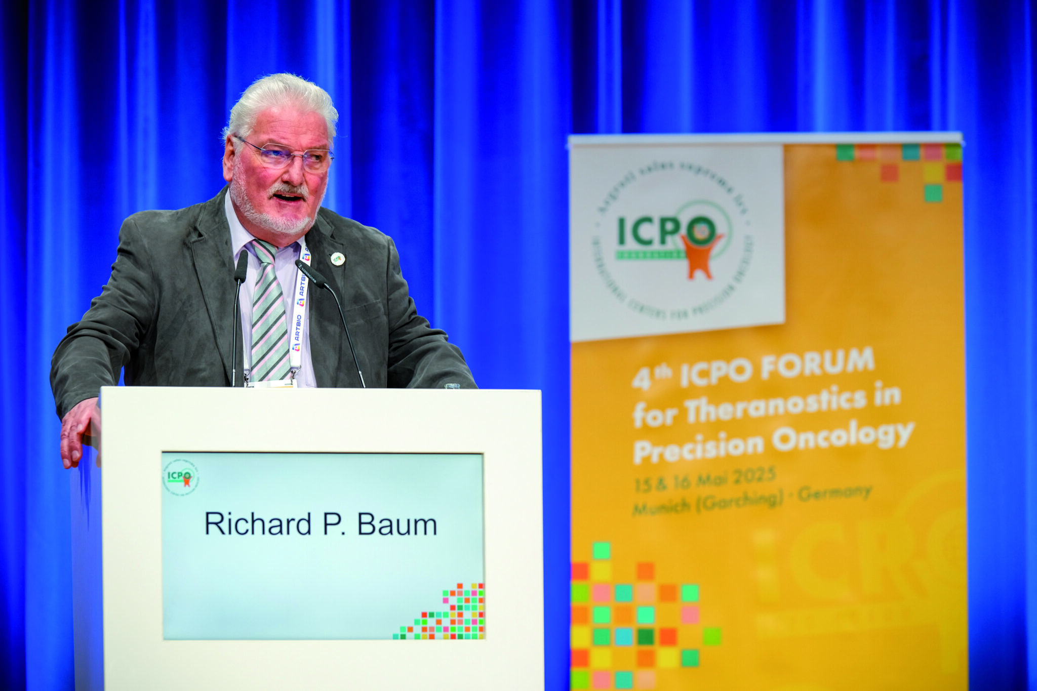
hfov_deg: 18.1
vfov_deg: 12.1
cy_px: 346
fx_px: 3255
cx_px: 518
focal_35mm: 113
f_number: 2.2
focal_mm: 75
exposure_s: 1/200
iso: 640
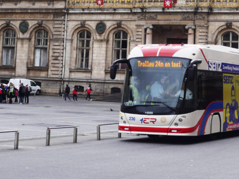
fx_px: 642
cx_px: 182
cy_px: 21
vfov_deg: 15.7
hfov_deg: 20.9
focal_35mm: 93
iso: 200
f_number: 8
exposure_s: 1/320
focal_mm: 22
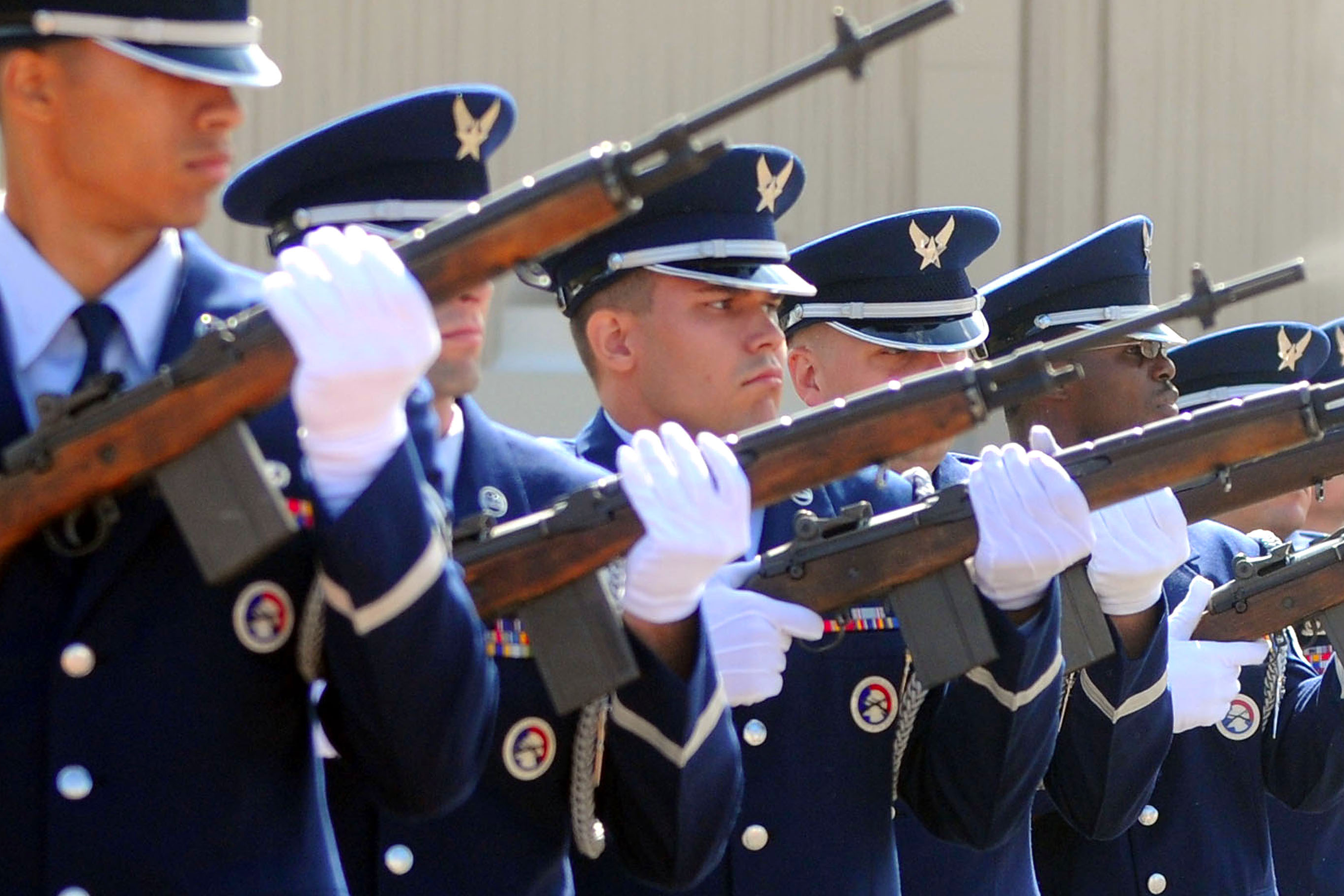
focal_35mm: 202
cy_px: 574
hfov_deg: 10.2
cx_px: 897
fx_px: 7540
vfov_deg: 6.8
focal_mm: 86
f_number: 2.8
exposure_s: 1/1000
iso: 200
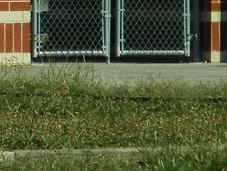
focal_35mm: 764
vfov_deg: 1.9
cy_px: -70
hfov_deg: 2.6
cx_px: -182
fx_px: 5010
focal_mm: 23.6
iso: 80
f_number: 13.4
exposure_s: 1/80
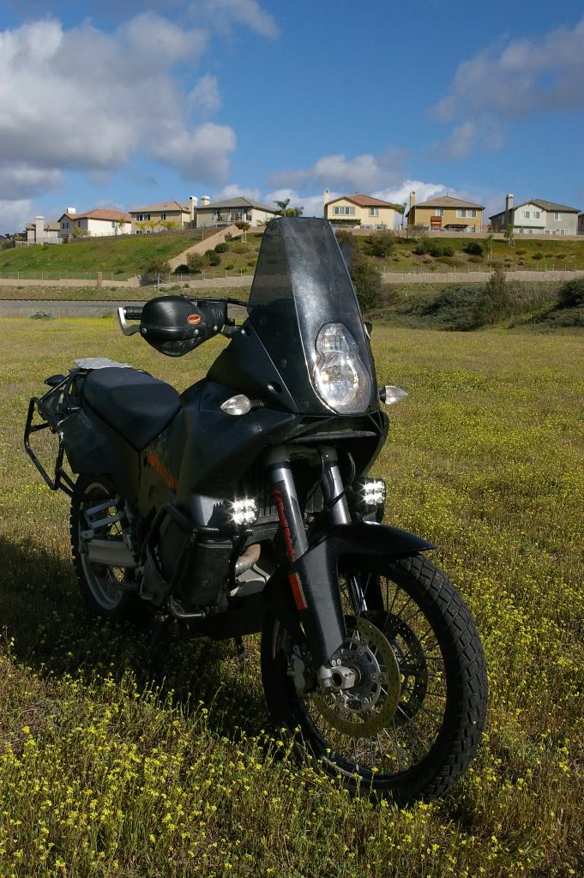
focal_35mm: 39
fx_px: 951
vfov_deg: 49.6
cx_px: 292
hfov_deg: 34.2
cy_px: 439
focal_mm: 26
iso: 800
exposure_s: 1/1500
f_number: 9.5
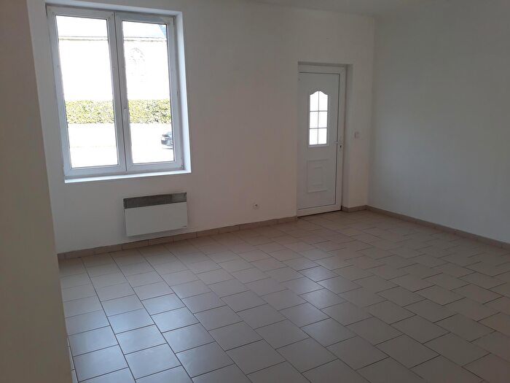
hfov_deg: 65.3
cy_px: 192
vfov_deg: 51.4
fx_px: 398
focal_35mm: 27
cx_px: 255
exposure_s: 1/137
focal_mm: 3.71
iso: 40
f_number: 1.7
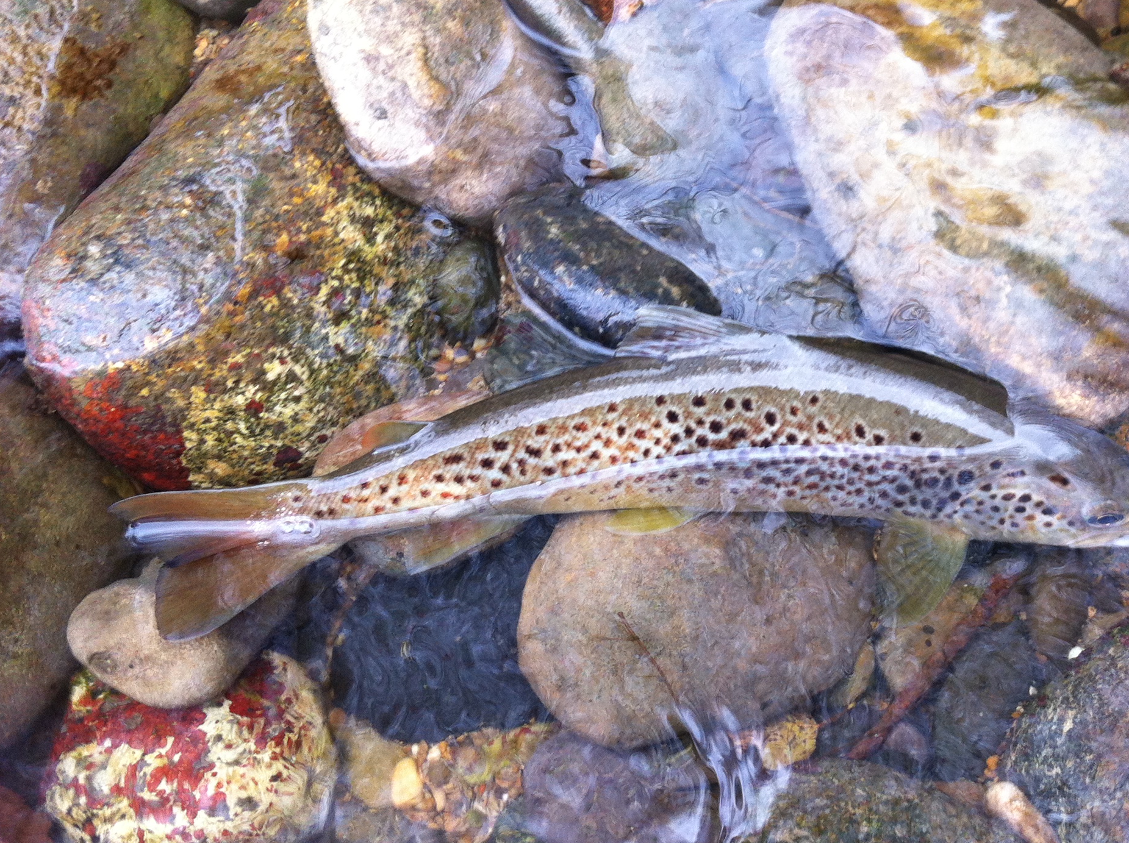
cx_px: 758
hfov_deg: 38.5
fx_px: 1596
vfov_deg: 29.6
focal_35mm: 49
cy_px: 449
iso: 80
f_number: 2.8
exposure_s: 1/40
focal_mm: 3.85
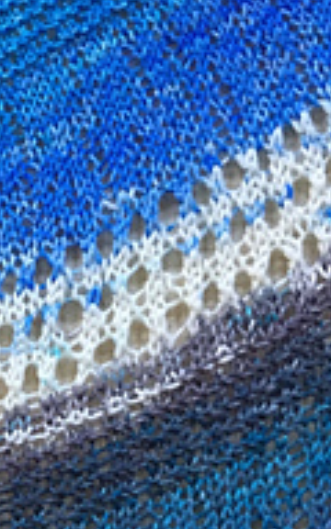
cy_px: 620
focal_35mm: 80
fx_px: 1155
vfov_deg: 23.8
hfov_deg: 15.3
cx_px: -139
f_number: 2.2
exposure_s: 1/30
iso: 200
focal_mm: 4.15
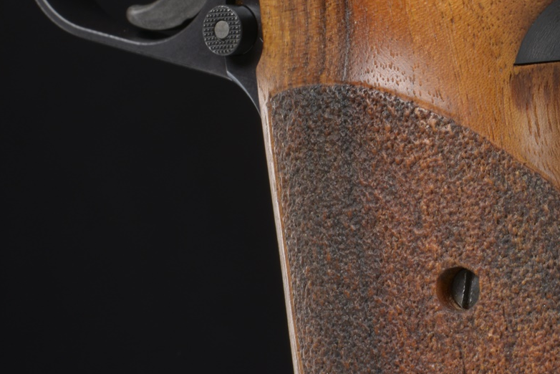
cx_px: 233
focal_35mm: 275
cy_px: -99
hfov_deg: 7.5
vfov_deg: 5.0
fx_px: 4279
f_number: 22
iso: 100
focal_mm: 105
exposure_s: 1/60
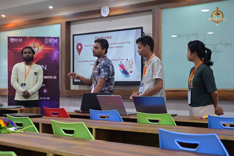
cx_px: 117
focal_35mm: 85
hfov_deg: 23.9
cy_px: 78
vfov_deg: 16.0
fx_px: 552
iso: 640
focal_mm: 85
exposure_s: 1/250
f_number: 1.8
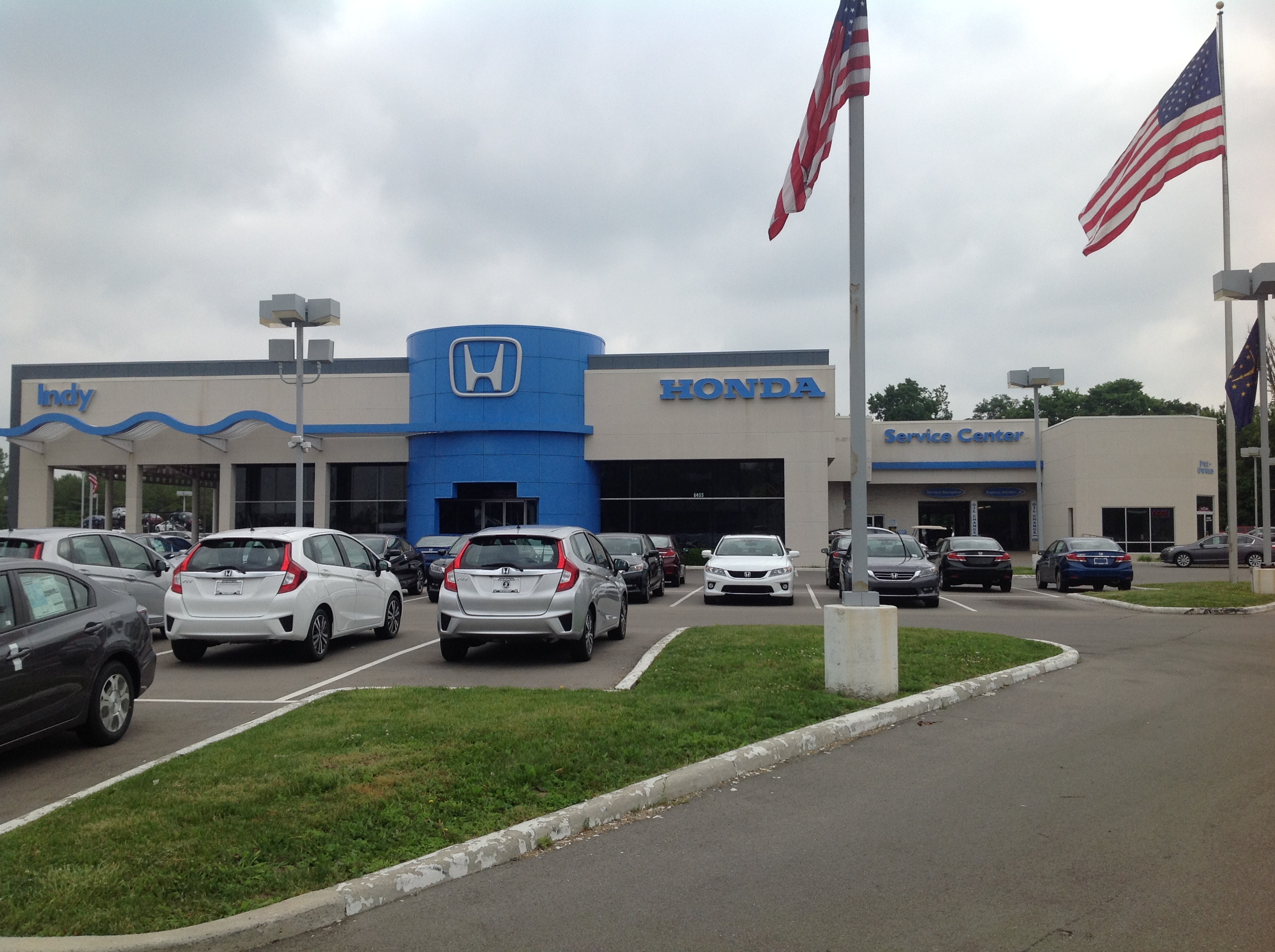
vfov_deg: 40.6
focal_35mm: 35
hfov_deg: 52.7
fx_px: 1287
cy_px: 476
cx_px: 638
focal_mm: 4.28
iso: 50
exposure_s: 1/1513
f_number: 2.4
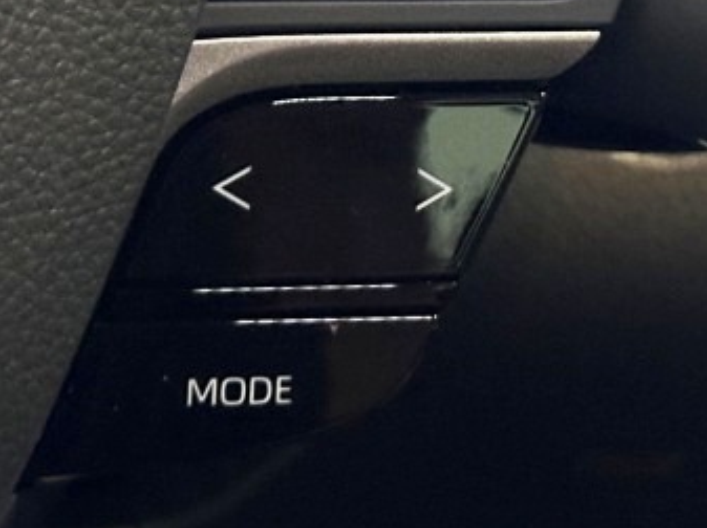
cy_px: -256
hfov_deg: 13.5
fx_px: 2979
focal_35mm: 146
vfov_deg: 9.8
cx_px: 583
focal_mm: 6.86
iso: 640
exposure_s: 1/24
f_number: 1.78
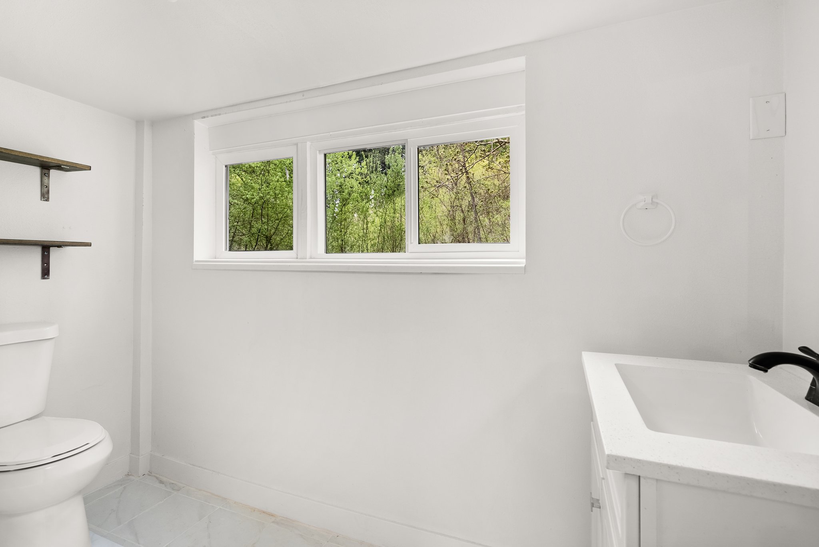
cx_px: 410
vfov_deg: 73.8
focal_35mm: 16
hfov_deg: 96.7
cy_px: 274
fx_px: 364
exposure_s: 1/10
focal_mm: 16
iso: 500
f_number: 8
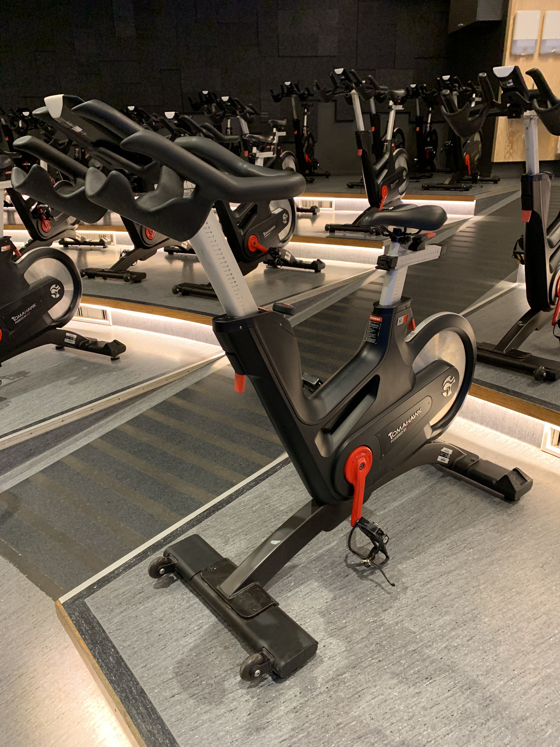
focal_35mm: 26
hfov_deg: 53.1
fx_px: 561
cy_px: 374
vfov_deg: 67.3
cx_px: 280
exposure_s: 1/33
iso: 320
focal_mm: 4.25
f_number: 1.8
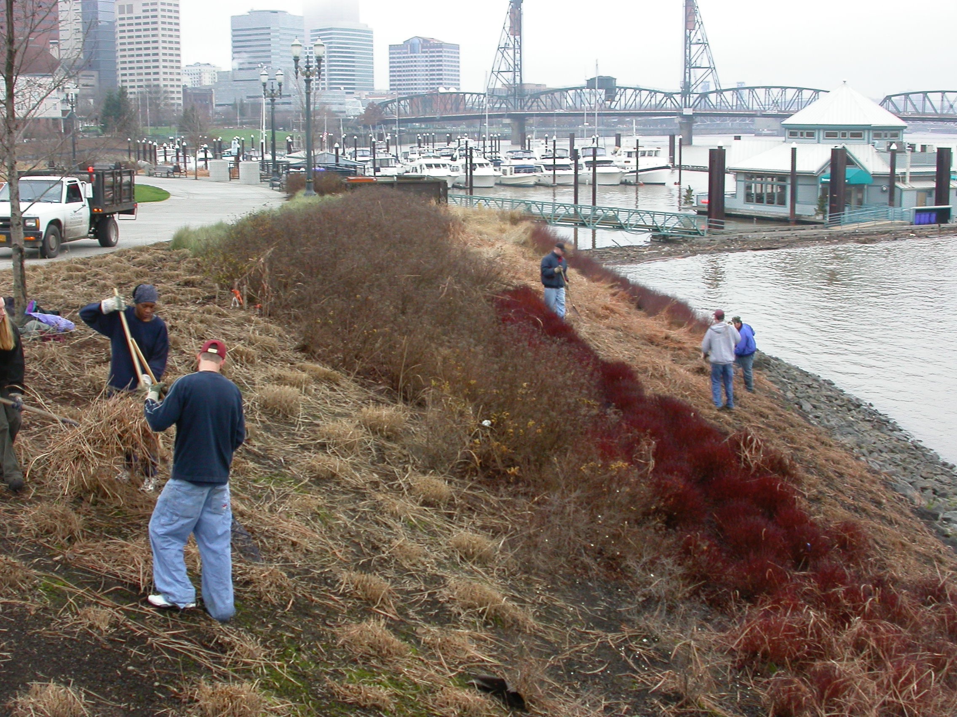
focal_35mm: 46
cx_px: 478
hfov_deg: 41.2
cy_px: 358
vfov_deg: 31.5
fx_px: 1272
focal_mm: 9.6
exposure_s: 1/47.7
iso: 100
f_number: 5
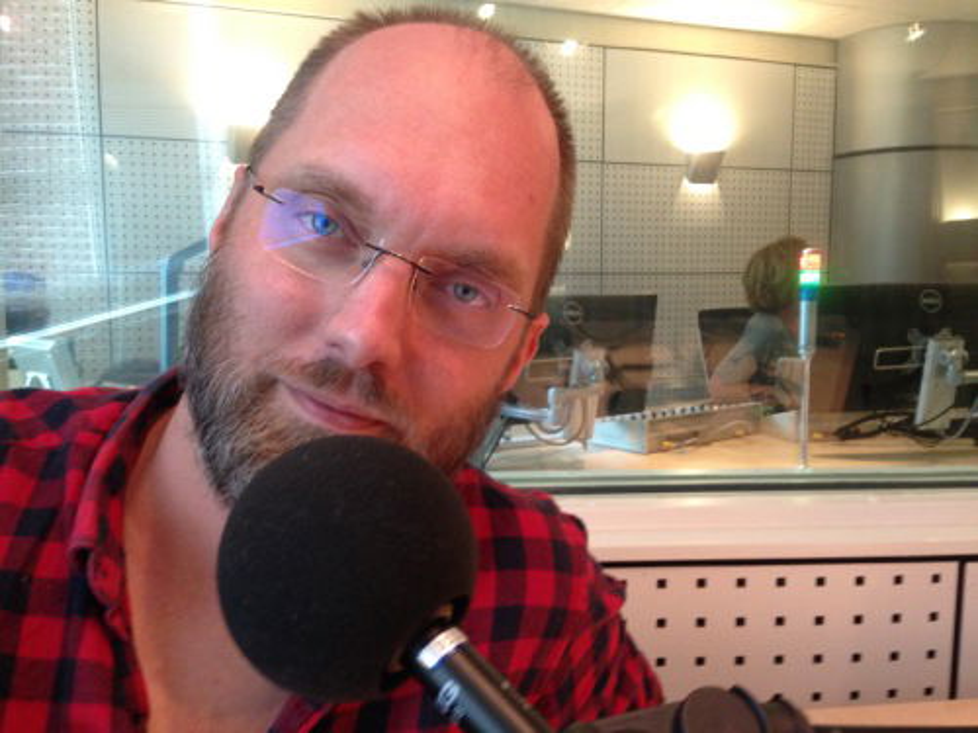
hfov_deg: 55.4
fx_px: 932
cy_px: 366
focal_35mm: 33
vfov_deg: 42.9
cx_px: 489
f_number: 2.4
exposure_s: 1/20
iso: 250
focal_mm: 4.12
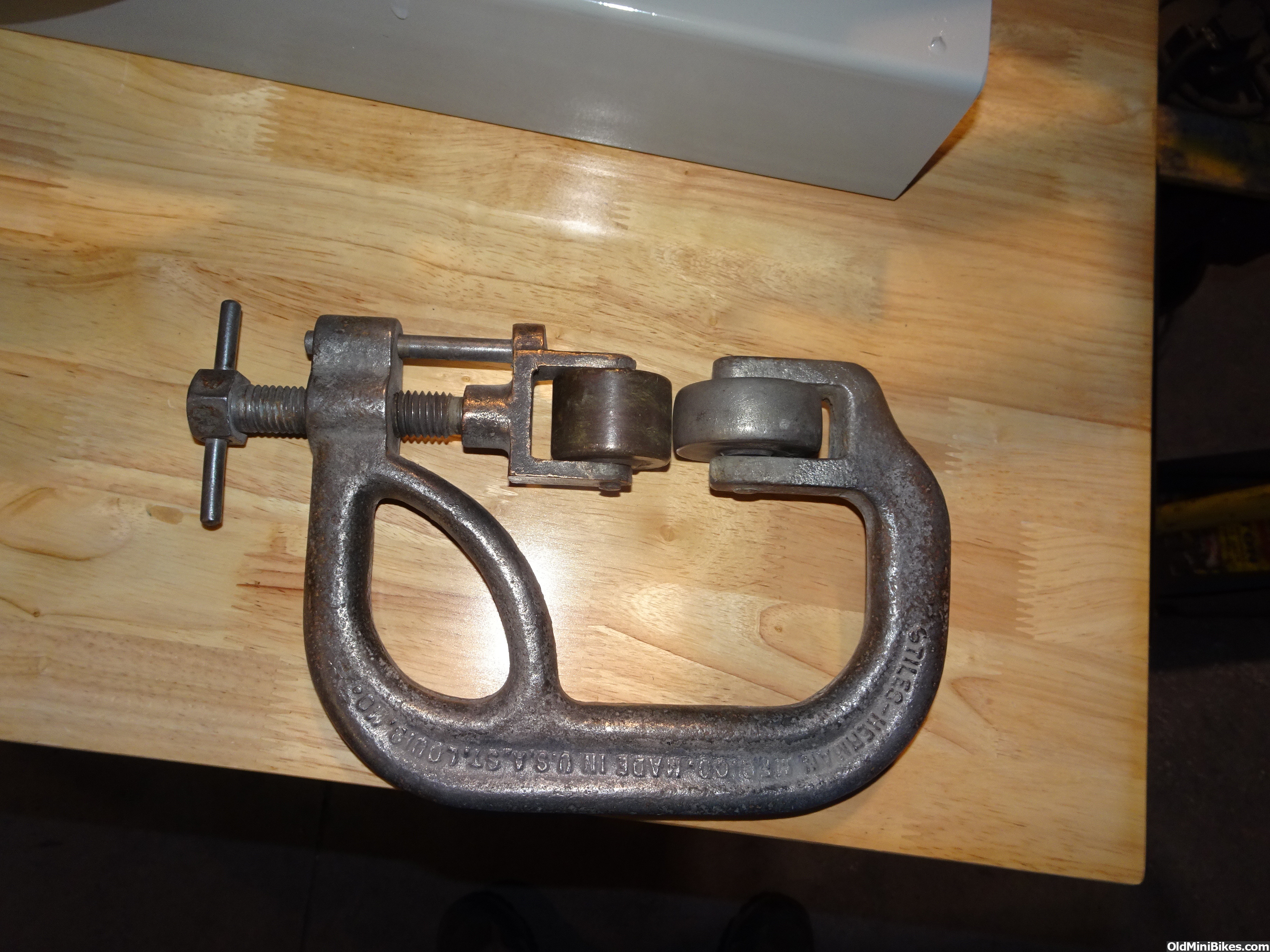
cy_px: 476
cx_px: 635
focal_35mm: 24
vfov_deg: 56.8
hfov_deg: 71.6
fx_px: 881
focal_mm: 4.1
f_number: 3.5
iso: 125
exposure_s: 1/20
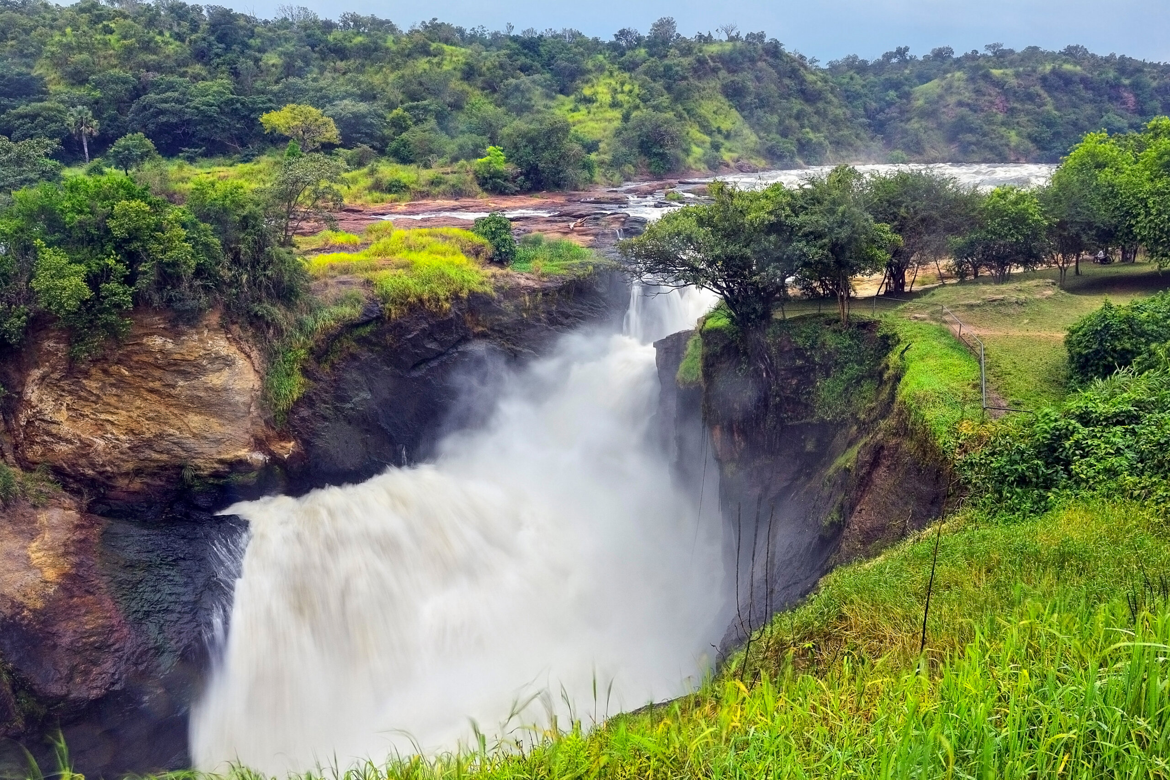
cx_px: 585
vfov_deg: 53.1
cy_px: 390
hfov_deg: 73.7
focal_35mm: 24
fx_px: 780
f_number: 13
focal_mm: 16
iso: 100
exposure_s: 1/5
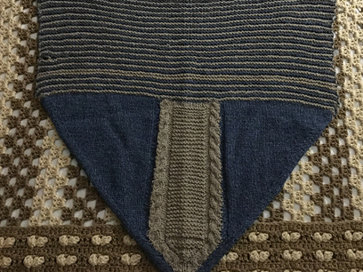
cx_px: 195
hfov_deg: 48.9
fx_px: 398
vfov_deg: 37.6
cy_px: 109
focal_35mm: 38
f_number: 2.4
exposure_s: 1/15
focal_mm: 3.3
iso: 640
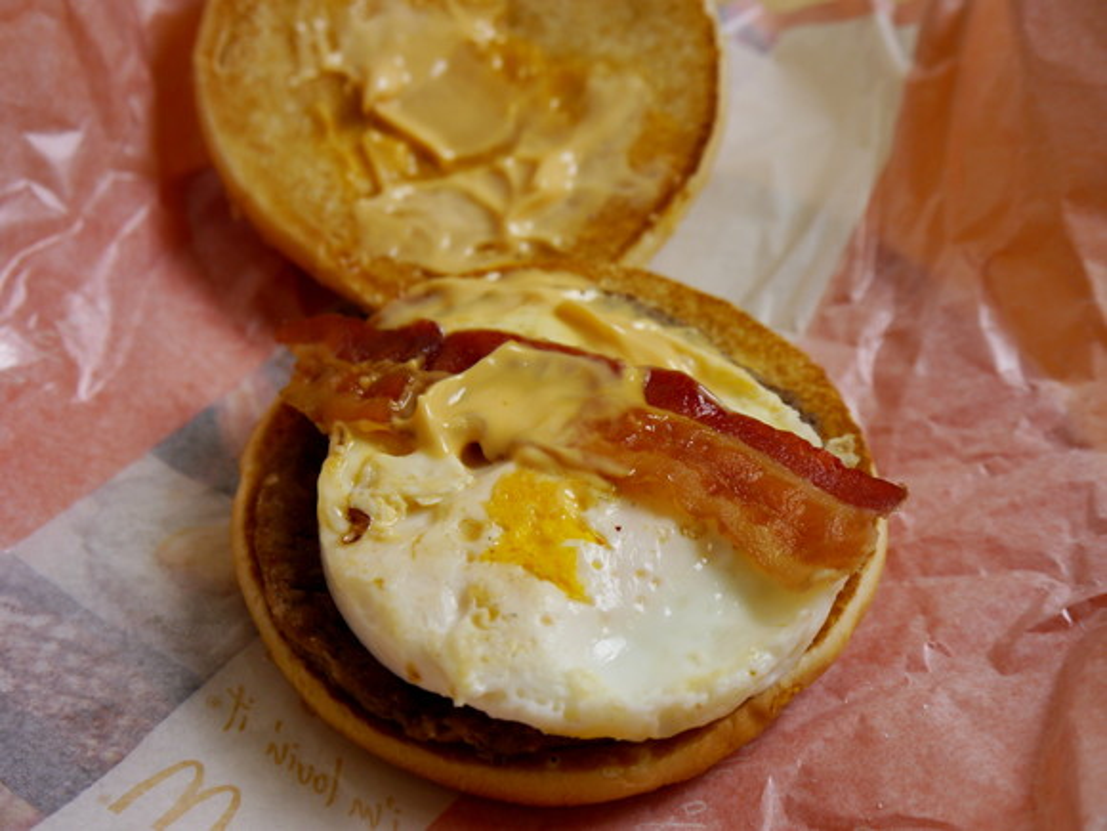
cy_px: 416
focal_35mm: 46
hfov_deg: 41.2
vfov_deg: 31.5
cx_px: 554
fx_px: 1471
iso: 160
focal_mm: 23
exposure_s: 1/125
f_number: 4.5
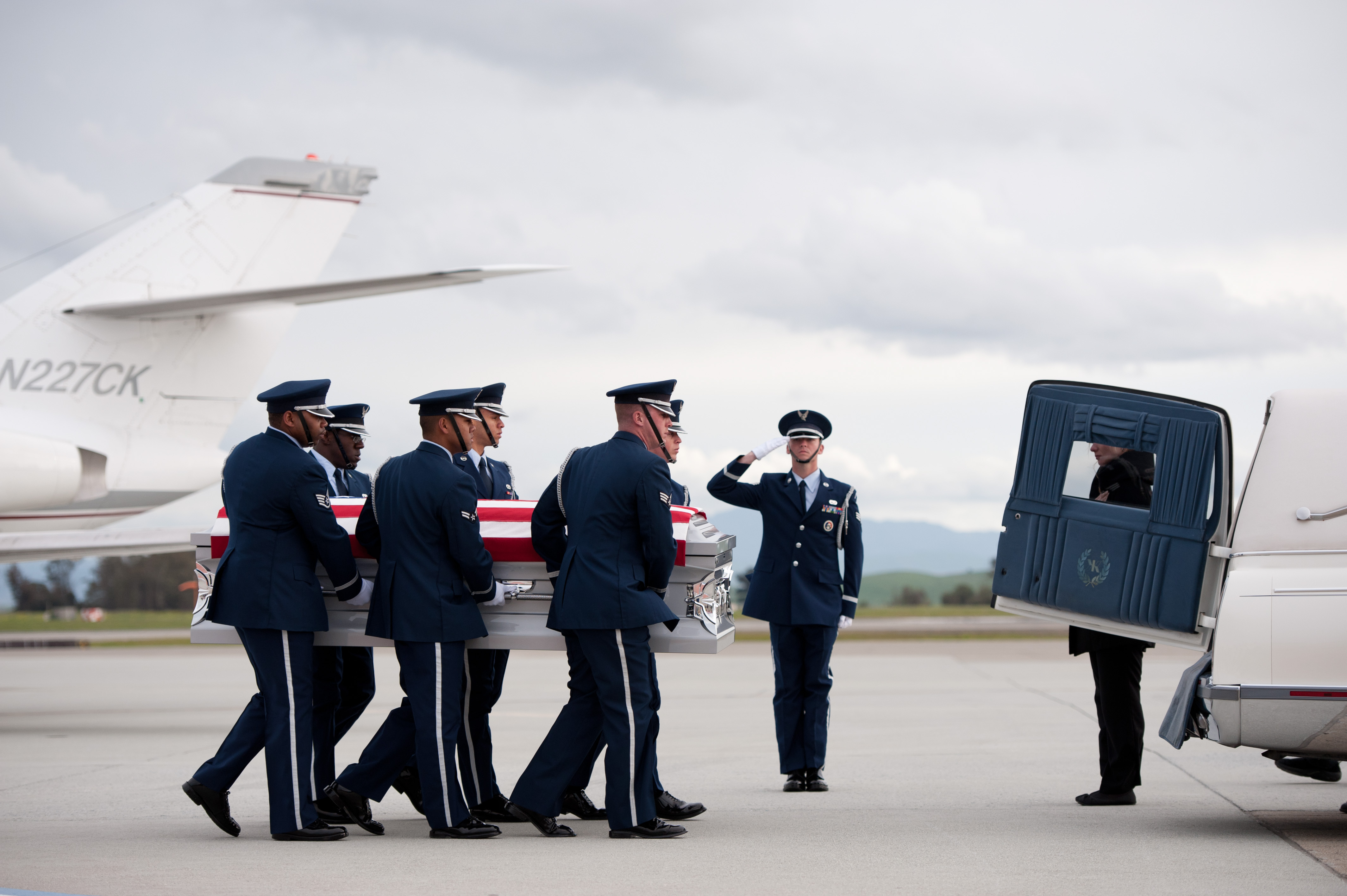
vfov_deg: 13.0
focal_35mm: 105
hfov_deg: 19.5
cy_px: 448
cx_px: 674
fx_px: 3926
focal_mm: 105
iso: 400
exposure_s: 1/2500
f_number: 3.5
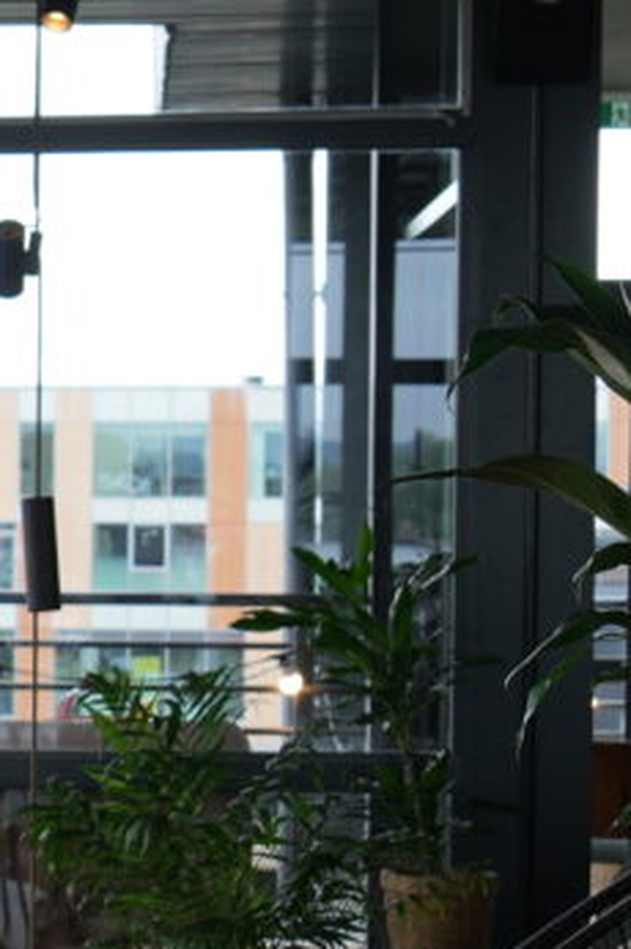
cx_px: -796
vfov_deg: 12.8
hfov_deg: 8.0
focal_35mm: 160
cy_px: 661
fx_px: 4215
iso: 100
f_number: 4
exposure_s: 1/60
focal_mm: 24
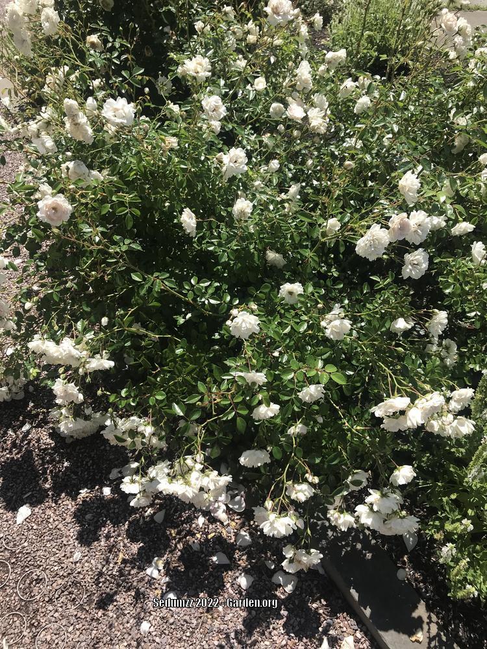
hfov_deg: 49.7
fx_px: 525
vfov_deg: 63.4
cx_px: 244
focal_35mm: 28
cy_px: 324
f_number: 1.8
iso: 20
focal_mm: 3.99
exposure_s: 1/1742
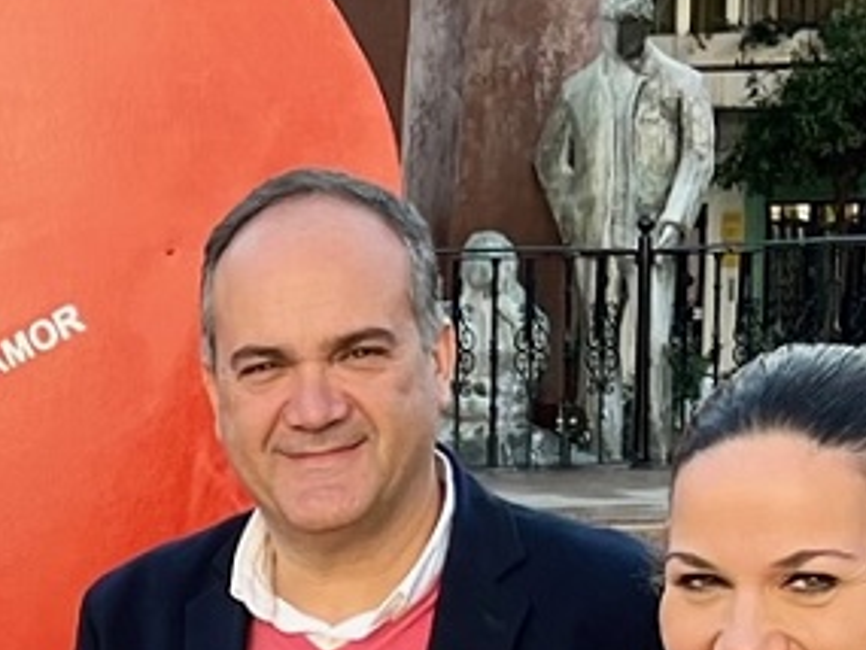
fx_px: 4105
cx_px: -46
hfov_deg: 11.9
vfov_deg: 8.6
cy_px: 1236
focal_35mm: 164
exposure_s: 1/511
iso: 50
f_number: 1.5
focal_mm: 5.7
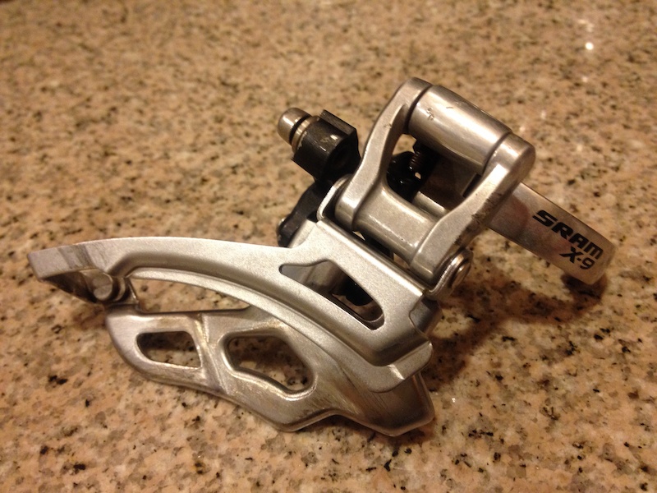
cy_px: 246
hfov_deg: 52.6
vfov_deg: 40.7
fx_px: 664
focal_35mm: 35
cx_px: 328
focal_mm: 4.28
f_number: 2.4
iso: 200
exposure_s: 1/20
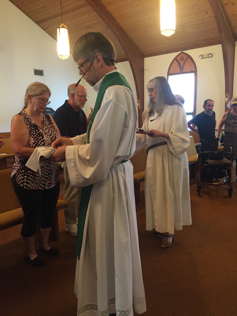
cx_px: 118
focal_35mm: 29
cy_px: 158
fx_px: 265
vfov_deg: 61.7
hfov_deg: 48.2
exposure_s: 1/30
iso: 200
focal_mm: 4.15
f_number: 2.2
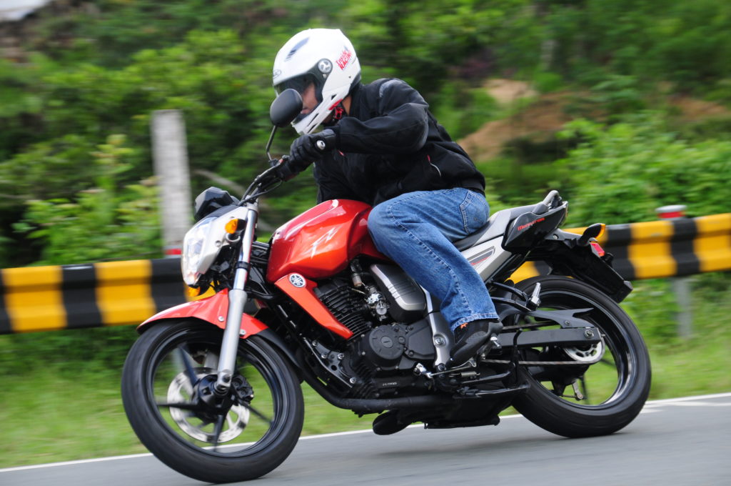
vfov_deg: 11.4
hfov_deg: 17.1
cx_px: 366
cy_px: 243
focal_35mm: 120
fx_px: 2434
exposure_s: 1/320
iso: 400
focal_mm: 80
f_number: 5.3
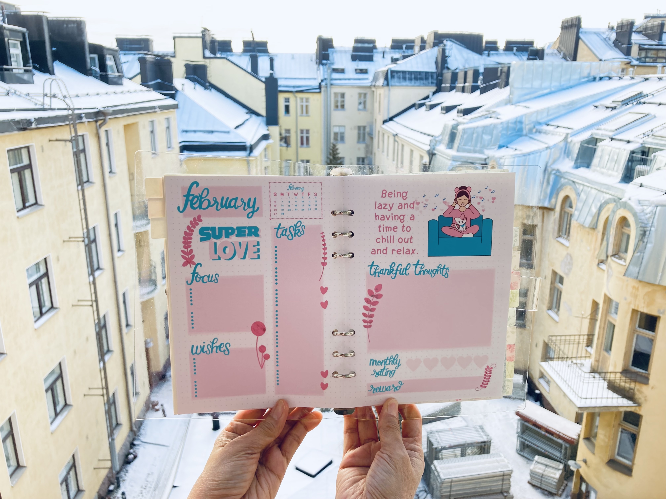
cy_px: 250
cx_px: 333
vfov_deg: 49.7
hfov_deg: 63.4
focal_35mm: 28
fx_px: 539
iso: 25
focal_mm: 3.99
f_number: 1.8
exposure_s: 1/121
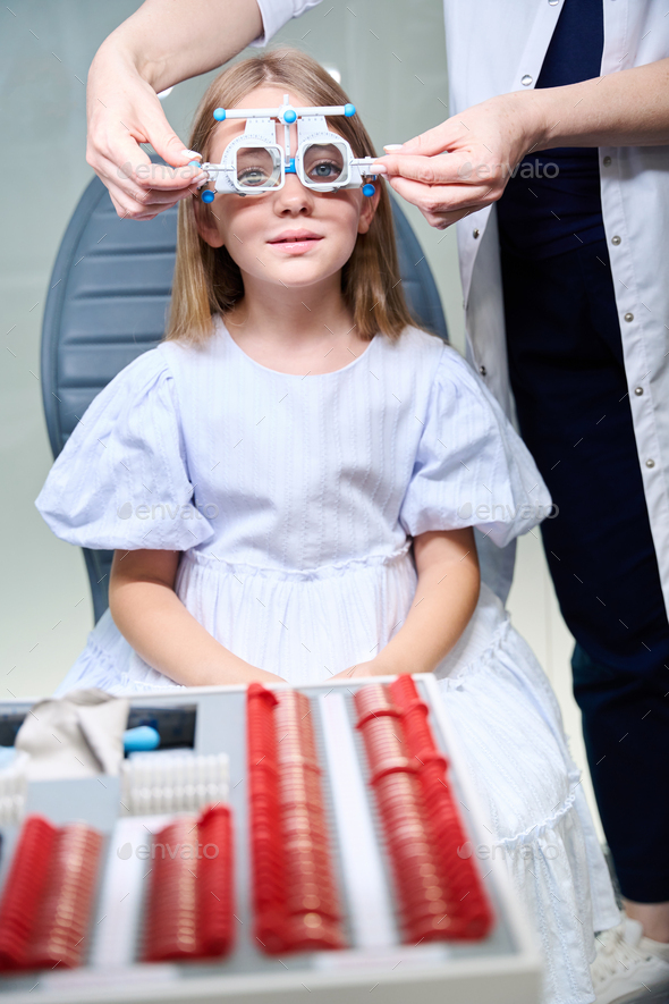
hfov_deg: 28.3
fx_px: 1327
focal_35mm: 48
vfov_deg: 41.4
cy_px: 502
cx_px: 334
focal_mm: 47.6
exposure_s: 1/250
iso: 640
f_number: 2.8
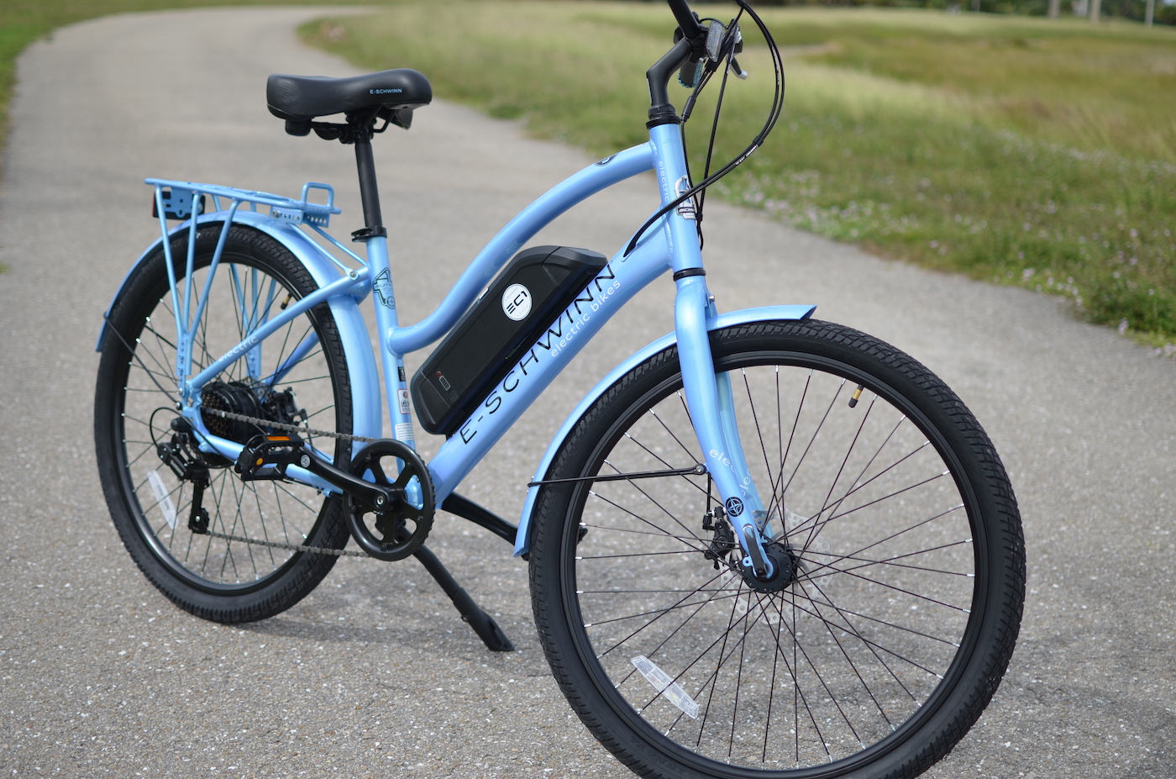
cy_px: 390
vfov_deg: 25.6
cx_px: 588
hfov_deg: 37.9
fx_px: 1711
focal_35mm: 52
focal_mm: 35
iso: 100
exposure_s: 1/3200
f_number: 2
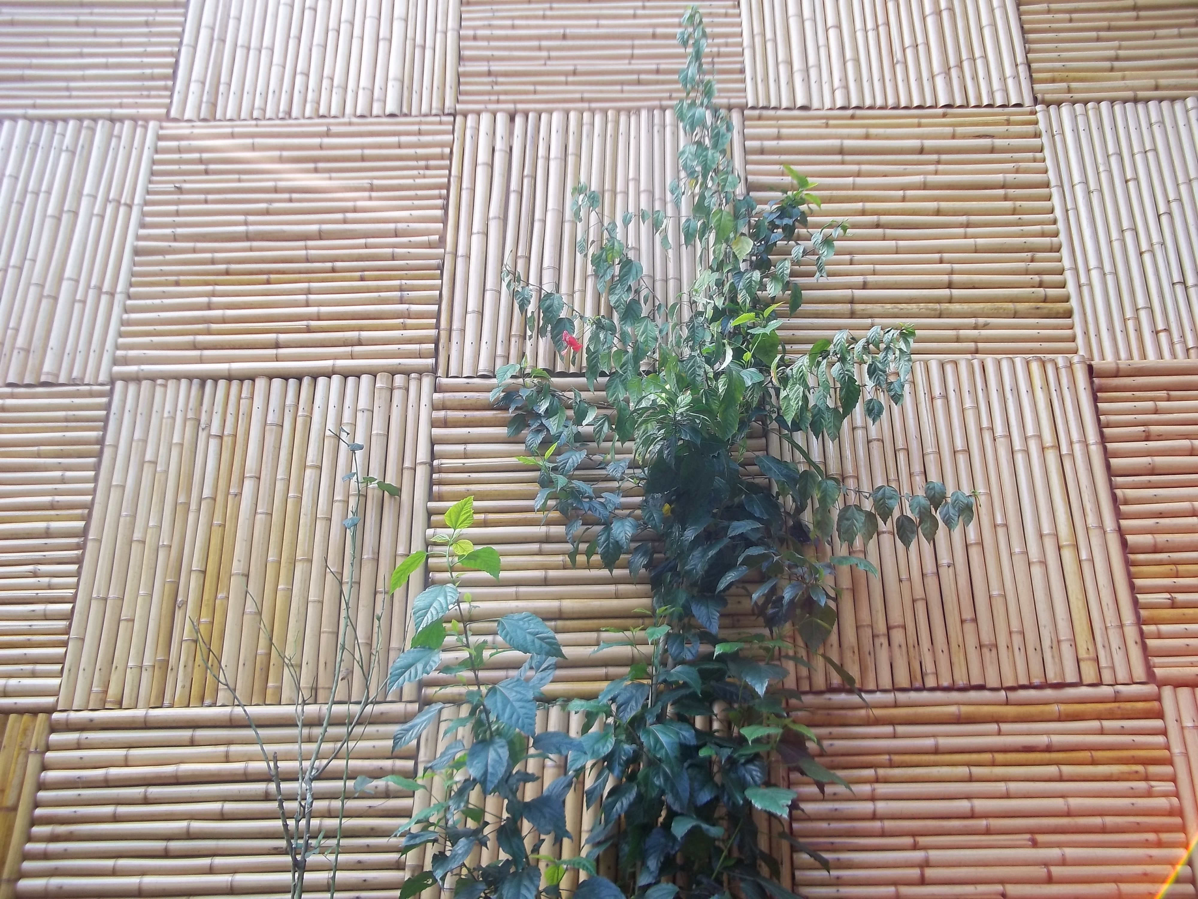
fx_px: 1107
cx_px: 599
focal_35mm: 32
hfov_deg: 56.8
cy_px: 450
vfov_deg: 44.2
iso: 80
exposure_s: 1/80
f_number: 2.9
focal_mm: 5.7
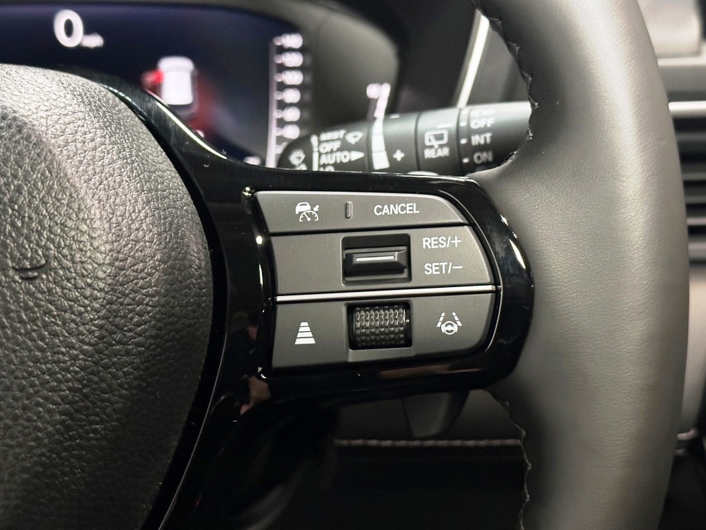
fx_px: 979
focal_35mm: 48
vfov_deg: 30.3
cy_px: 265
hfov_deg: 39.7
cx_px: 353
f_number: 1.78
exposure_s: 1/24
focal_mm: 6.86
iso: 640
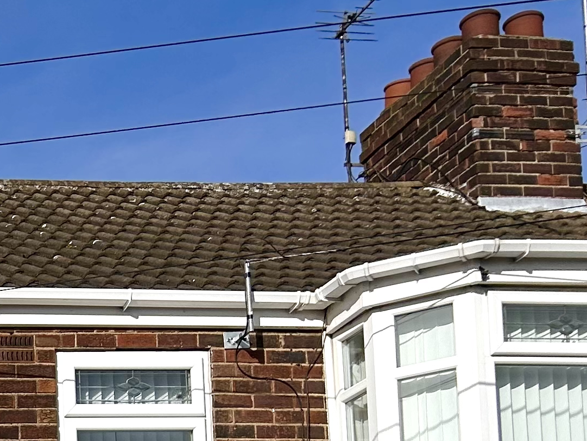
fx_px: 1645
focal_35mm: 97
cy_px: 753
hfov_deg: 16.9
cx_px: -450
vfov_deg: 13.8
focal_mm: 5.7
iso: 50
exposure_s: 1/10309
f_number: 1.5
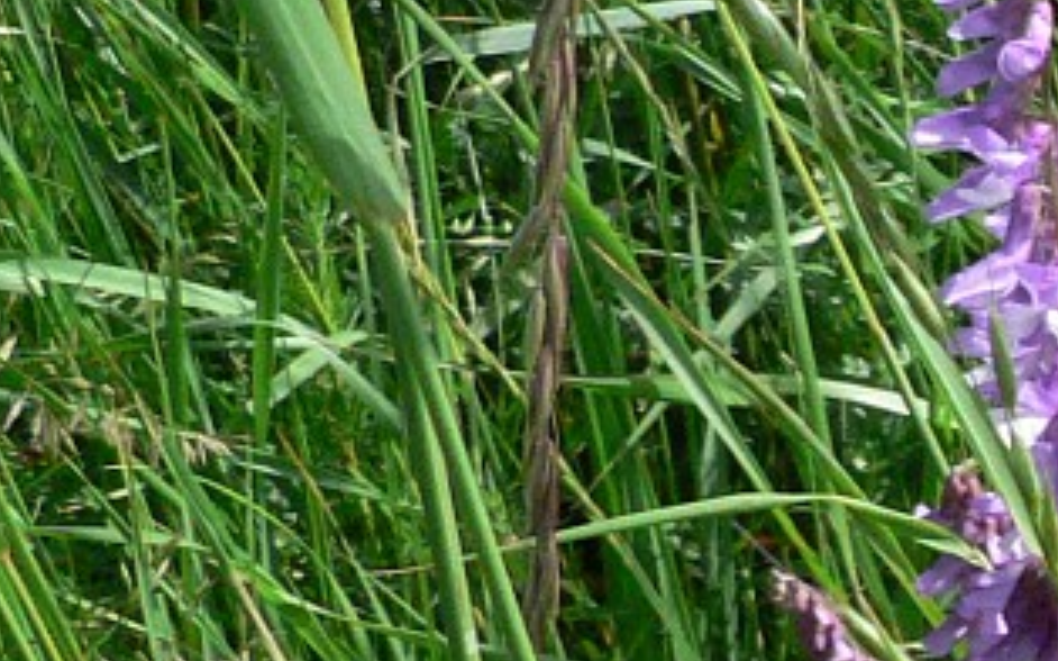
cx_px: 1948
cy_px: 573
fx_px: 4208
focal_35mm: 146
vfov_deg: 8.9
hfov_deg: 12.9
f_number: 5.6
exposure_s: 1/640
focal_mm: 6
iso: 200
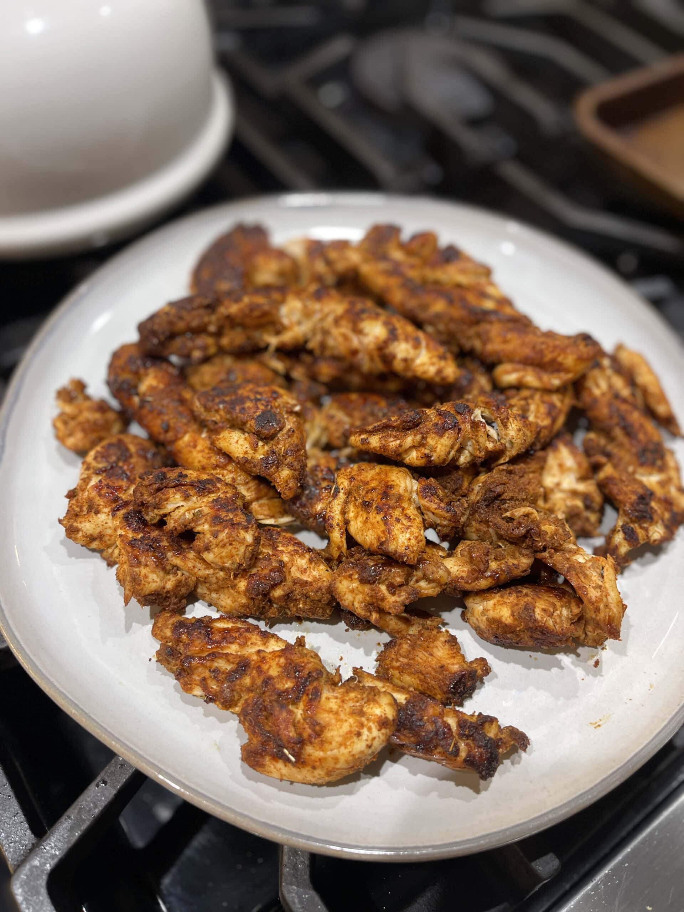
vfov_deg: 67.3
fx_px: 685
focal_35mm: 26
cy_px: 456
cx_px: 342
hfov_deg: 53.1
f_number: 1.6
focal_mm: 5.1
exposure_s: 1/60
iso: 100
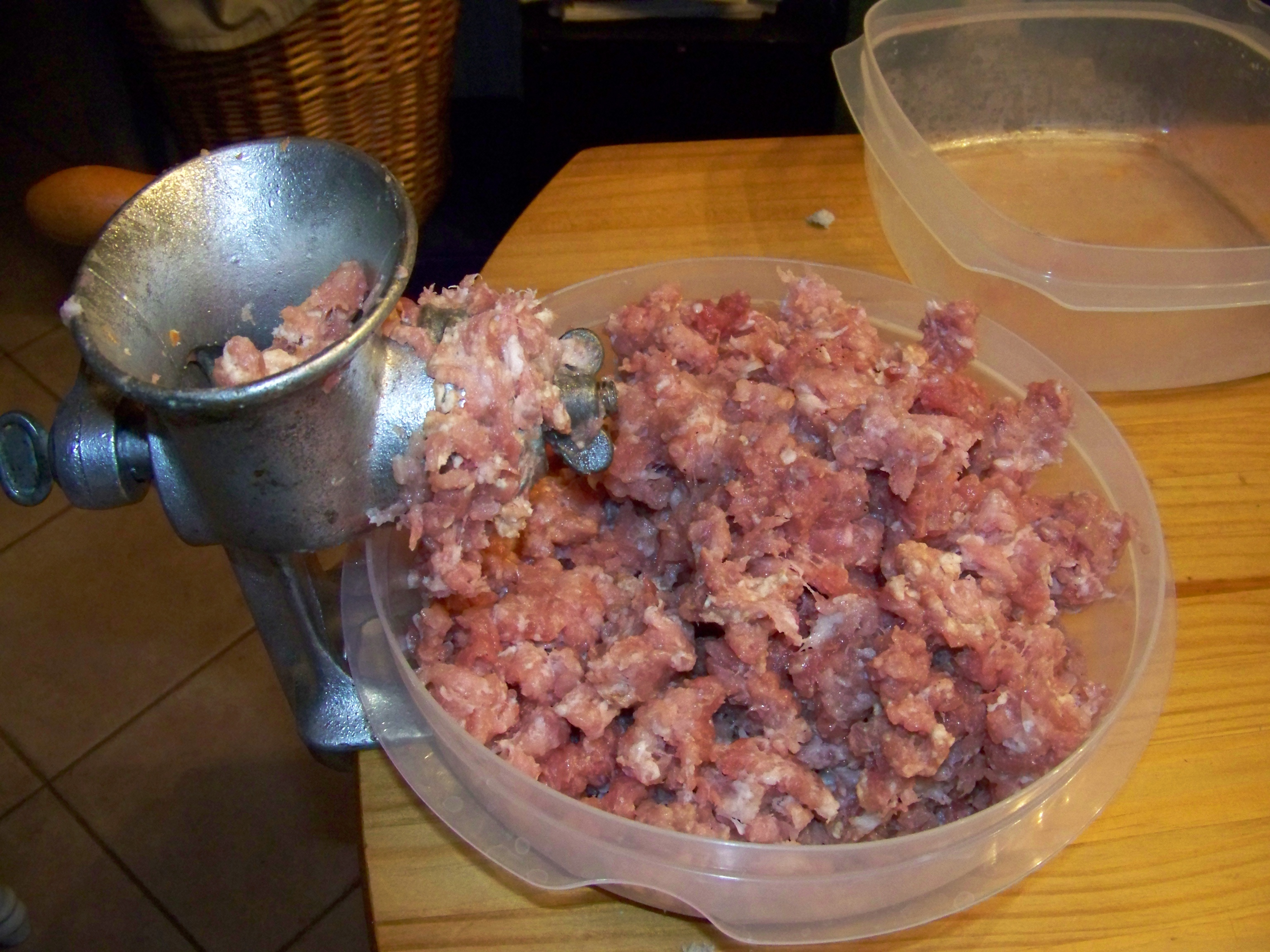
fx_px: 1321
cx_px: 635
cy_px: 476
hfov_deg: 51.4
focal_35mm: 36
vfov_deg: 39.7
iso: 400
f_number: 3.2
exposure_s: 1/30
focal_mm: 5.85
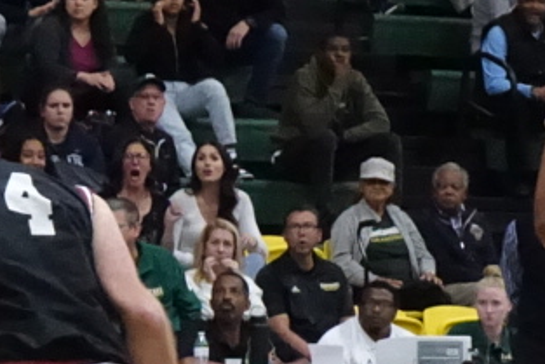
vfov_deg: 4.7
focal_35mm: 294
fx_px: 4453
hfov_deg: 6.9
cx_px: -164
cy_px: 272
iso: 5000
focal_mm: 21.05
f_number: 2.8
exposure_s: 1/1000
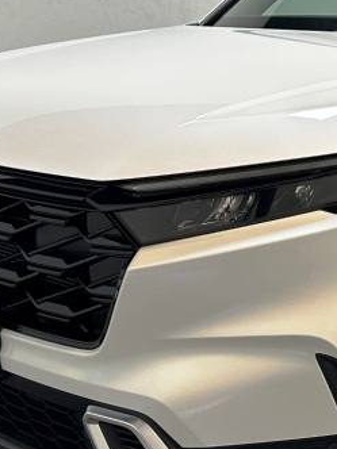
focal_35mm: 74
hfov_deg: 19.2
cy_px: 264
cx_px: 359
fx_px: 961
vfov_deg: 26.3
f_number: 1.78
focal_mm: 6.86
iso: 200
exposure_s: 1/60
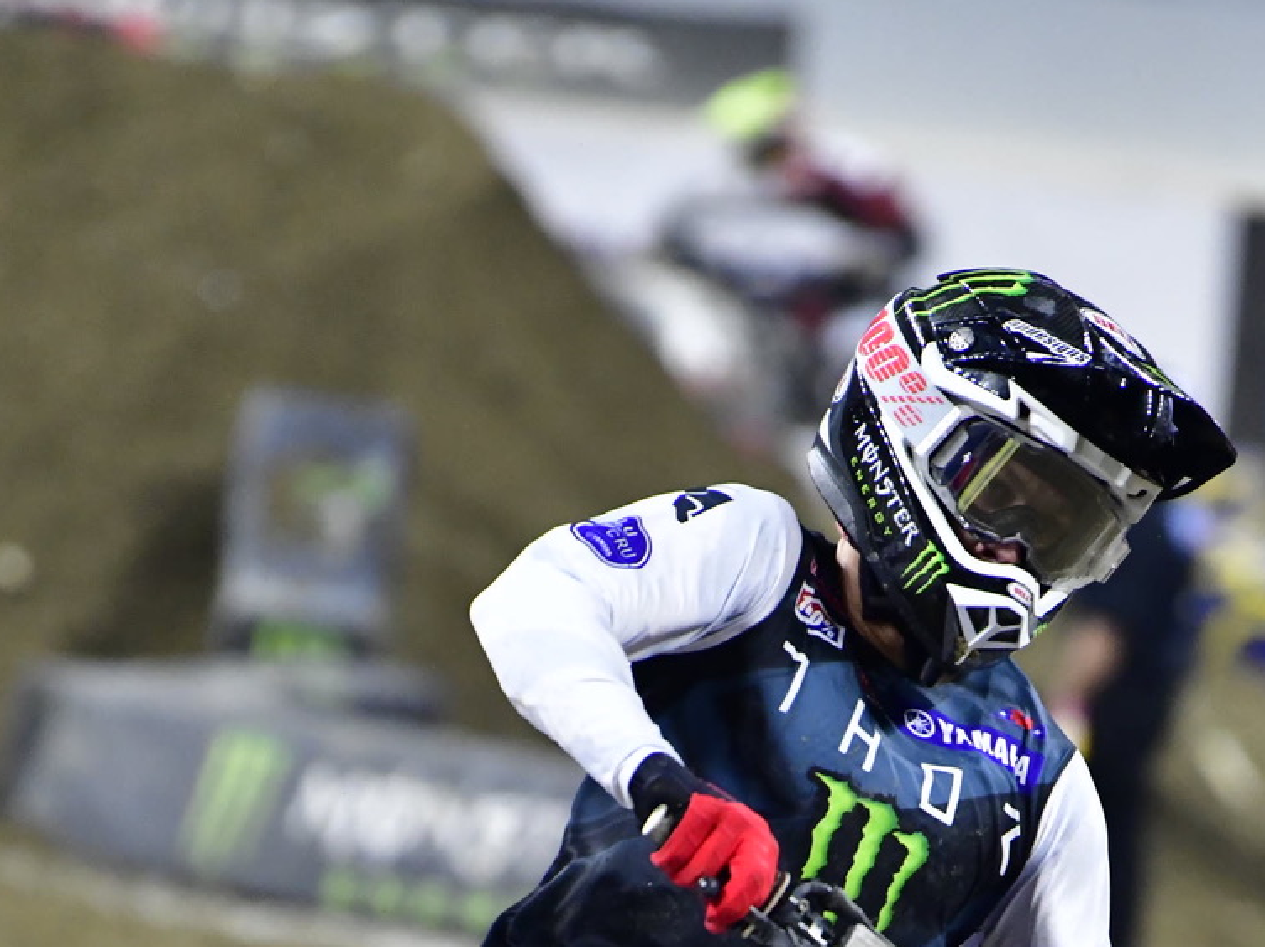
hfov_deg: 3.4
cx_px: 624
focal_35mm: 589
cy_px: 1285
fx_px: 21514
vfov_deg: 2.5
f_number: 3.5
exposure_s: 1/1600
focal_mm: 200
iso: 4000
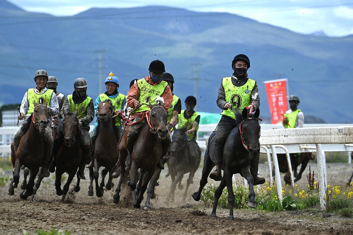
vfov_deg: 4.7
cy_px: 118
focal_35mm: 290
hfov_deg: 7.1
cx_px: 176
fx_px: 2843
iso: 200
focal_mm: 290
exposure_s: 1/1600
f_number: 6.3
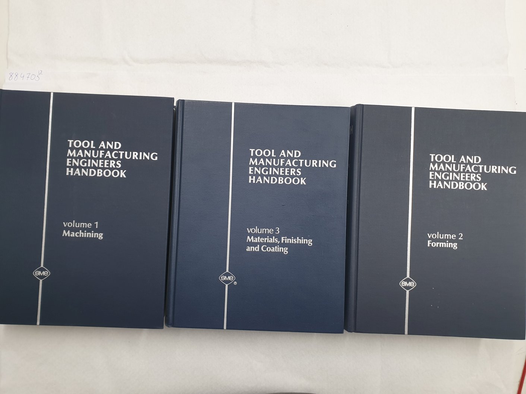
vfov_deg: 53.1
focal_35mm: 26
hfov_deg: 67.3
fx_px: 395
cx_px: 263
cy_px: 197
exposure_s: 1/50
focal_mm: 4.3
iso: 100
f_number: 2.4
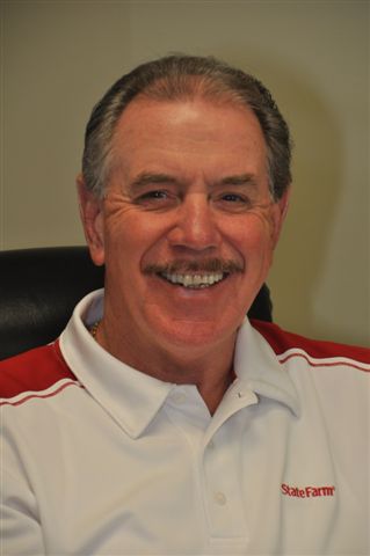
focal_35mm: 195
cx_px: 185
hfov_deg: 7.0
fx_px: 3013
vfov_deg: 10.6
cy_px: 278
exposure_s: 1/60
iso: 400
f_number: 6
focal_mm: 130
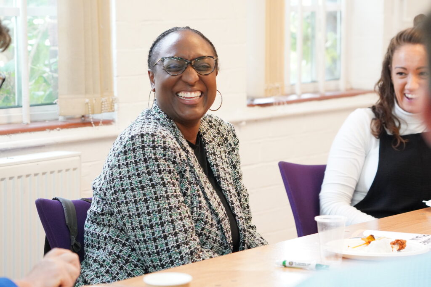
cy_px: 144
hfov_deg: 15.2
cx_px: 216
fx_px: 1616
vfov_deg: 10.2
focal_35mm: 135
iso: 5000
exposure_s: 1/125
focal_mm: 90
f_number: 4
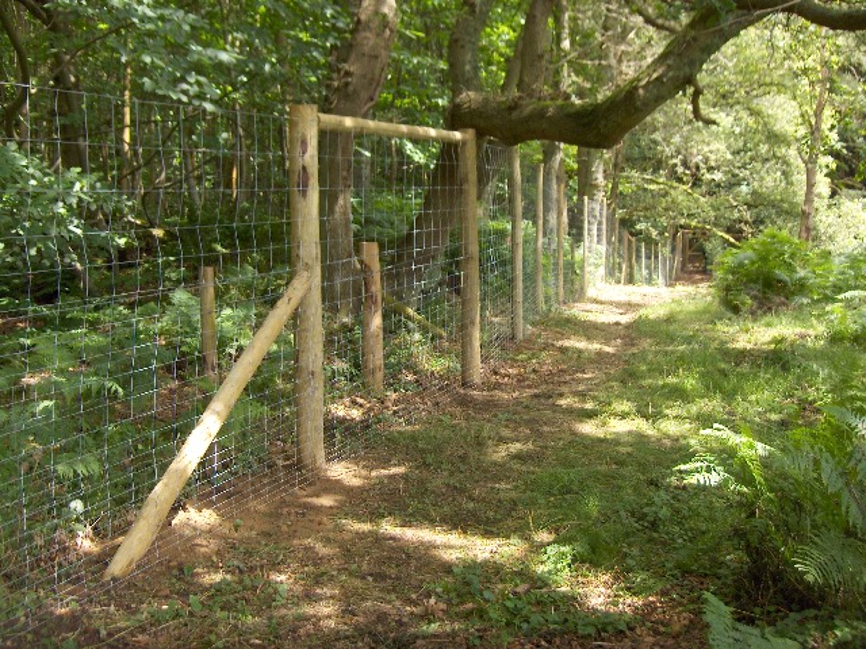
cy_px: 324
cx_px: 433
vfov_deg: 36.8
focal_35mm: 39
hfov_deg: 47.9
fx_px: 976
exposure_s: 1/124
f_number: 2.8
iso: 121
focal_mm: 8
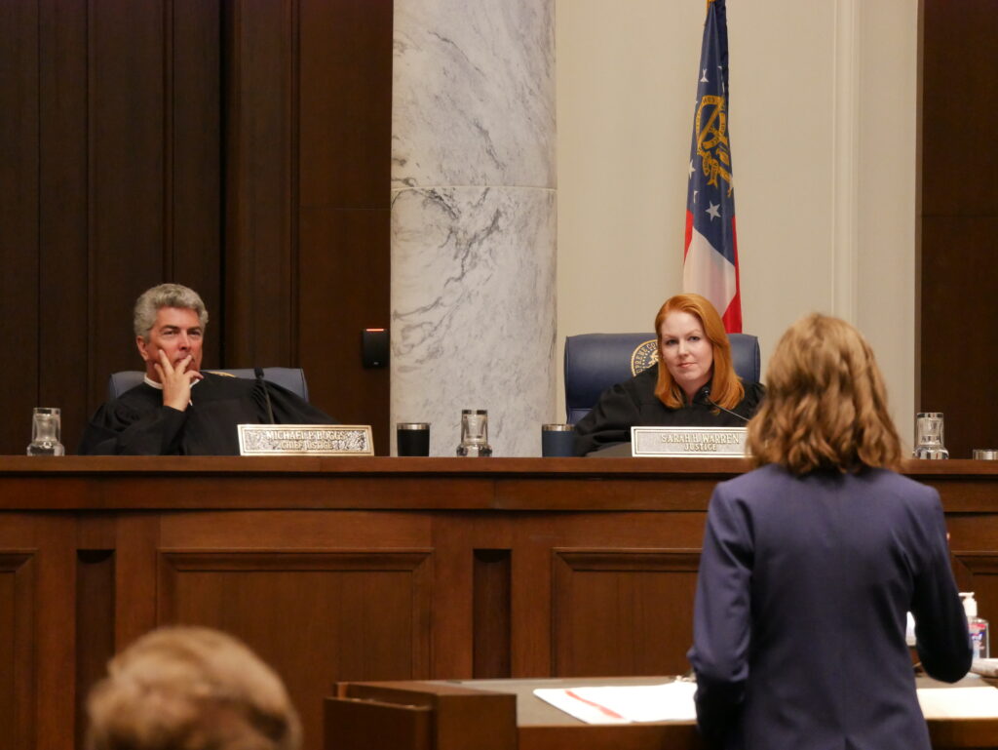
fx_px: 5942
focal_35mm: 206
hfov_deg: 9.6
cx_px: 499
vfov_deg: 7.2
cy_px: 375
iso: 3200
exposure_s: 1/80
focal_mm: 103
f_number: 5.5
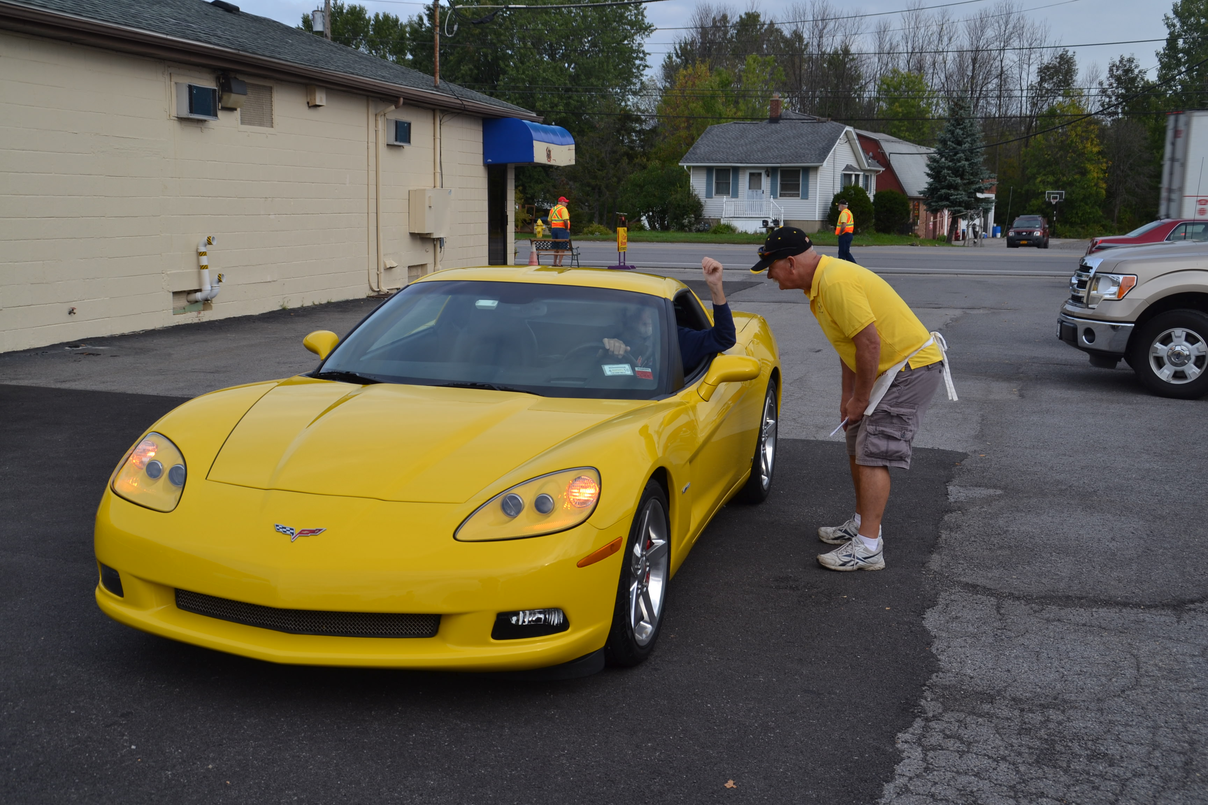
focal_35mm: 42
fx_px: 1409
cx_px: 604
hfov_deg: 46.4
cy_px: 402
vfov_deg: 31.9
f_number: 6.3
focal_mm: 28
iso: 100
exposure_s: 1/160
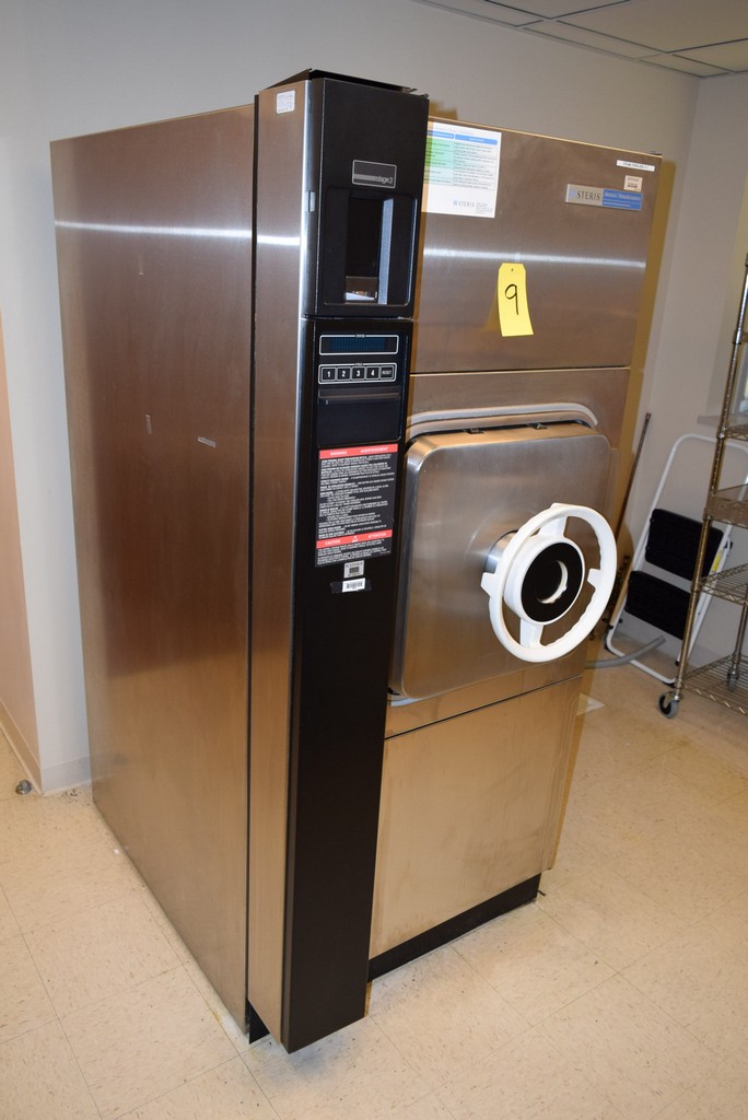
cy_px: 560
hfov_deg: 48.0
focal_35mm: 27
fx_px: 840
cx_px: 374
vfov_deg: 67.4
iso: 800
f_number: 5
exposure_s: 1/100
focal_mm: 18
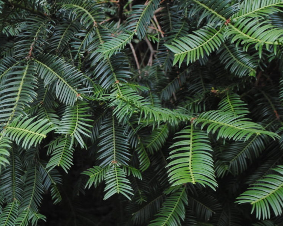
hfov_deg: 24.6
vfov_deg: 19.9
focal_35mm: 77
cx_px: 92
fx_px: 645
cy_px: 104
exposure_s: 1/30
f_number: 5.3
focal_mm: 40
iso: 280
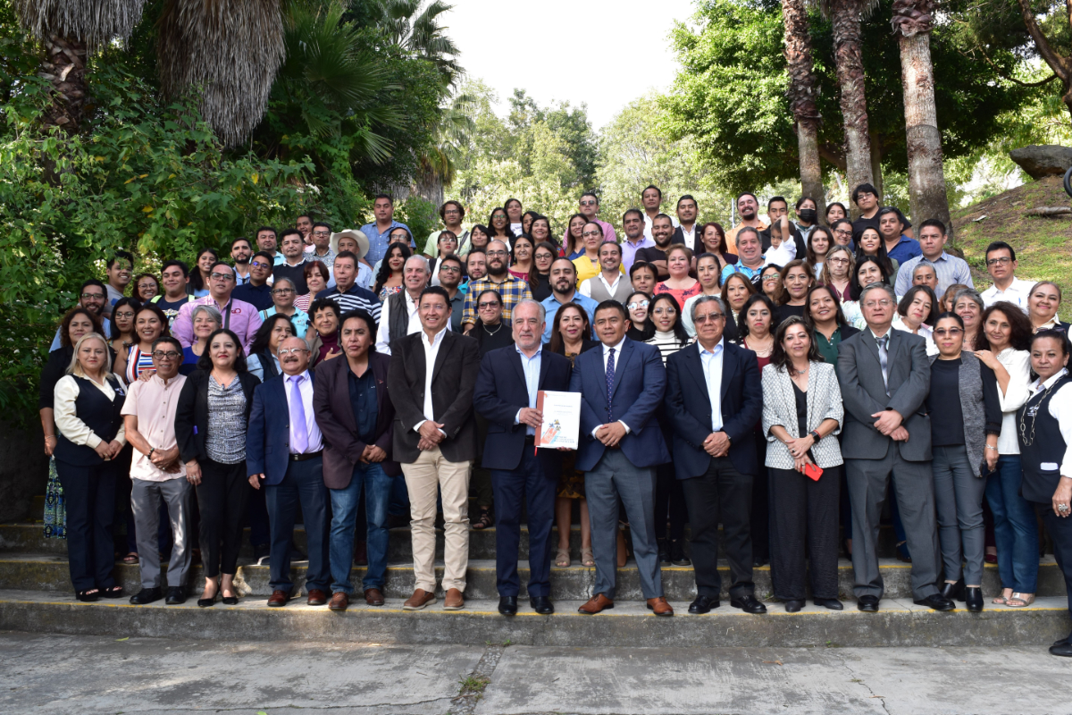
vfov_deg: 47.9
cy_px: 358
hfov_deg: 67.4
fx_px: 804
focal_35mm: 27
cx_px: 536
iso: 400
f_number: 9
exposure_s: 1/125
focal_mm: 18
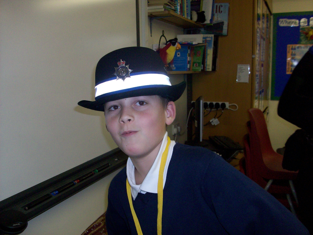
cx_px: 156
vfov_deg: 41.8
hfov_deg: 54.0
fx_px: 307
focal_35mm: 34
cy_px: 118
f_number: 2.8
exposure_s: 1/60
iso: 160
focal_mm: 5.7
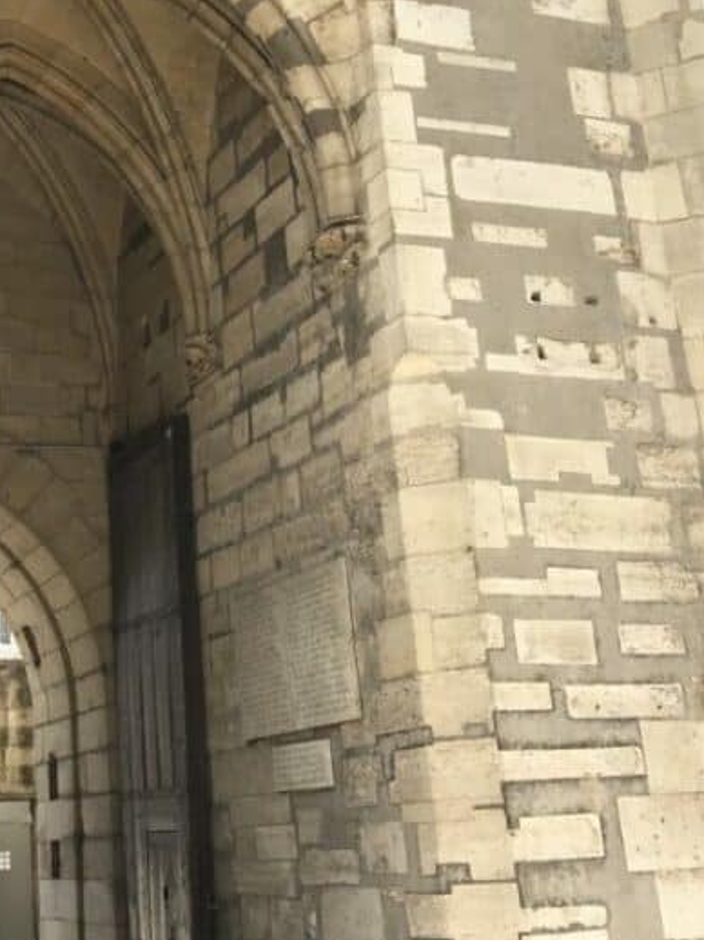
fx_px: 1438
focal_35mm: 53
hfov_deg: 26.7
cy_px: 332
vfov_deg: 35.9
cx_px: 97
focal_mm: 3.99
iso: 20
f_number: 1.8
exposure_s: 1/714
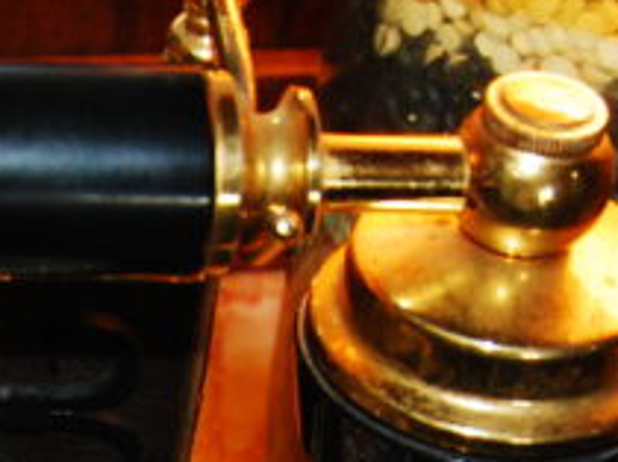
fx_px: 3014
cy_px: 684
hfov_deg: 11.5
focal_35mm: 169
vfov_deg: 8.6
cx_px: -115
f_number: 5
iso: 400
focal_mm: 24
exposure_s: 1/60
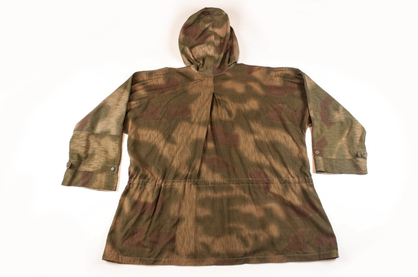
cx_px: 209
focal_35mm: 27
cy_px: 138
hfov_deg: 67.4
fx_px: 313
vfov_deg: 47.8
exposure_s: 1/40
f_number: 9
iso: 1600
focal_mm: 18
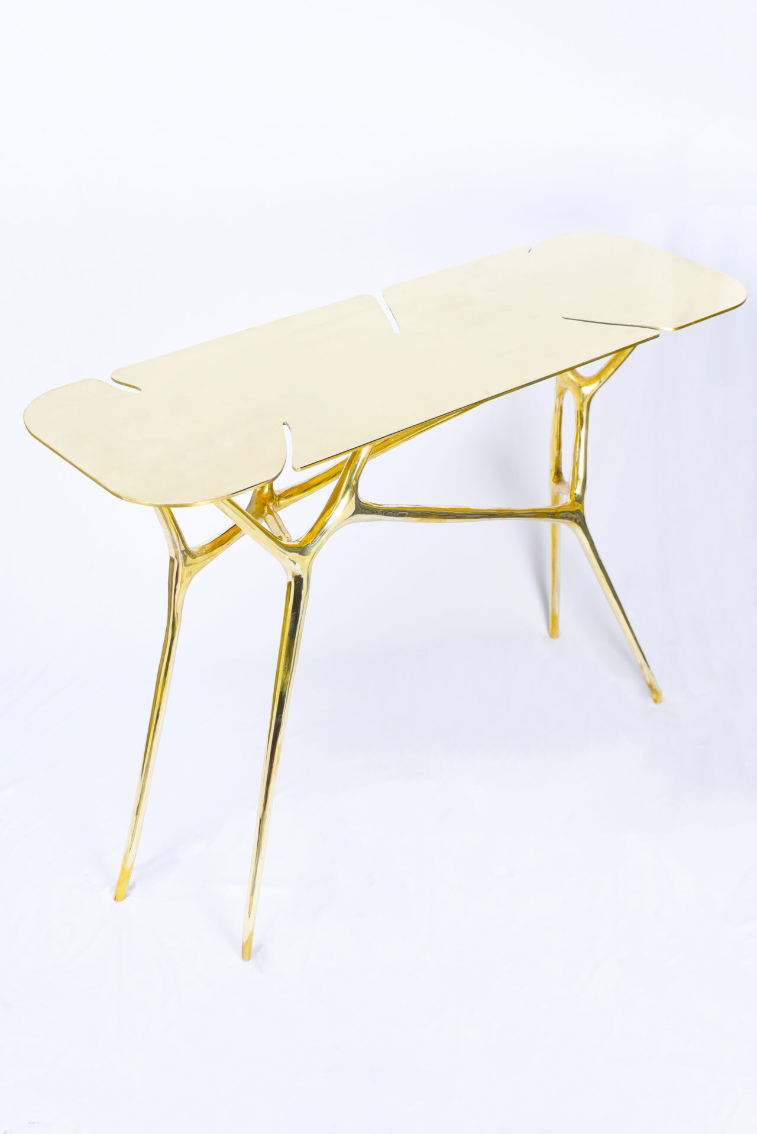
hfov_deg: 27.0
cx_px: 378
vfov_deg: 39.6
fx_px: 1575
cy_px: 567
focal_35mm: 50
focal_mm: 50
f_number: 9
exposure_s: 1/100
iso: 100
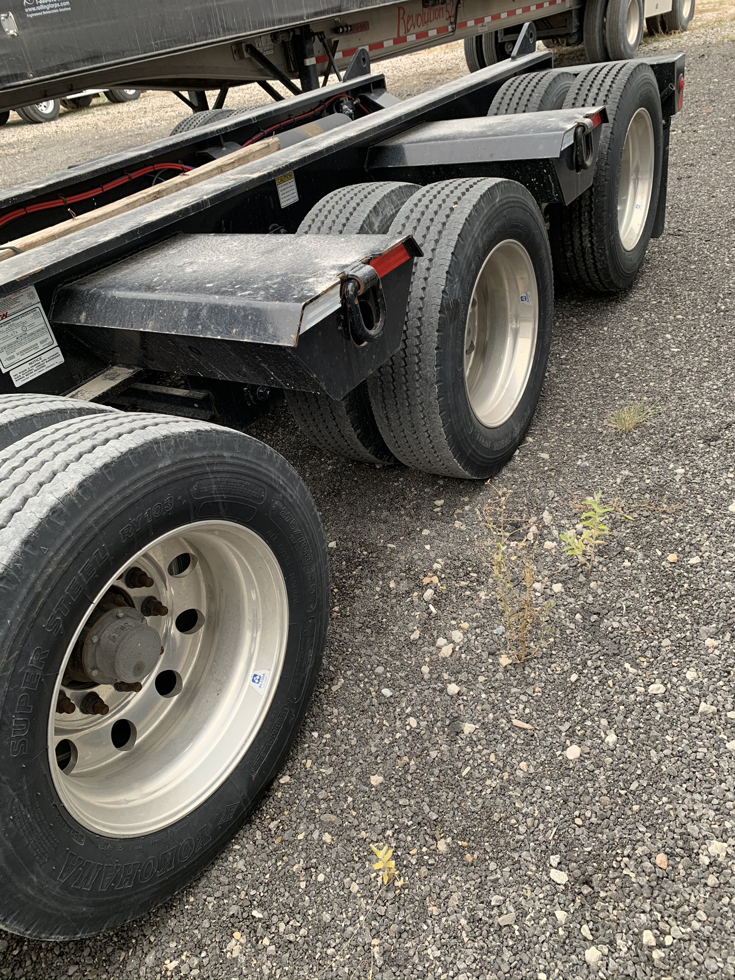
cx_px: 368
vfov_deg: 67.3
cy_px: 490
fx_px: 736
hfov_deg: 53.1
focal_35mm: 26
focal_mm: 4.25
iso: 64
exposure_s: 1/121
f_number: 1.8
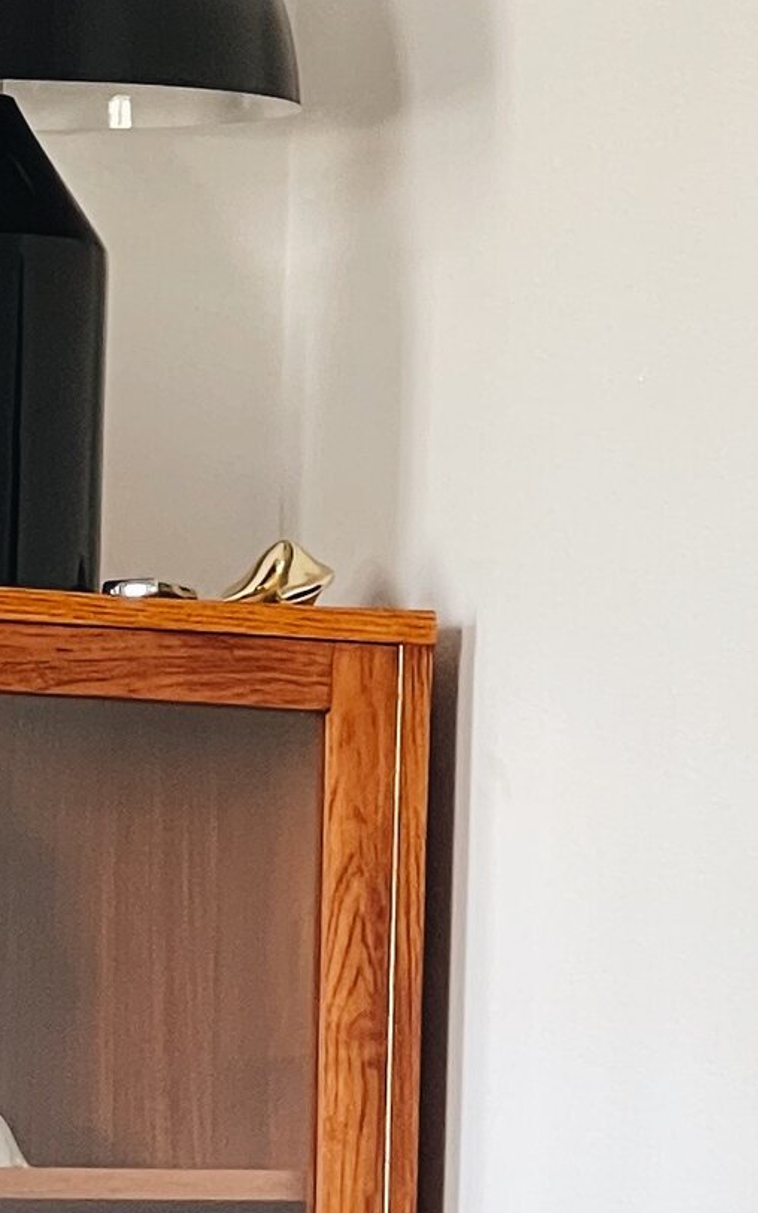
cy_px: 1752
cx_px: -437
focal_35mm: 278
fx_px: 9190
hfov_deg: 4.7
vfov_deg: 7.4
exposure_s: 1/50
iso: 125
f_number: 2.2
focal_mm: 7.5
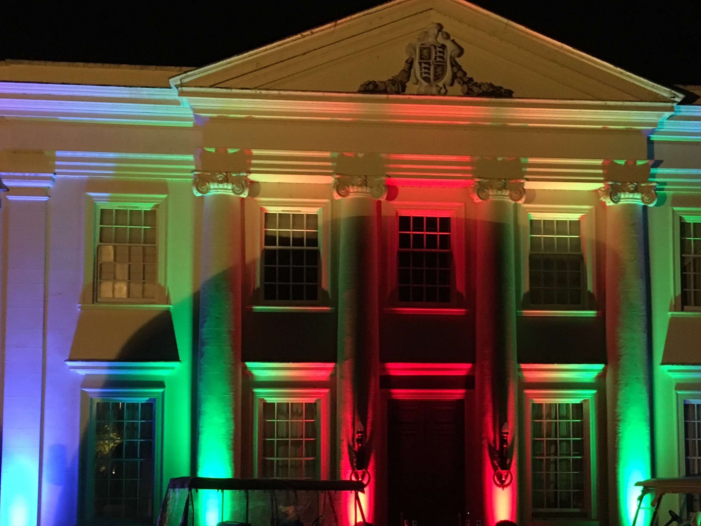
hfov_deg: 38.8
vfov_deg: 29.4
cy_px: 372
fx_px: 992
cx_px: 406
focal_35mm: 49
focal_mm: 4.15
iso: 400
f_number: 2.2
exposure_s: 1/17
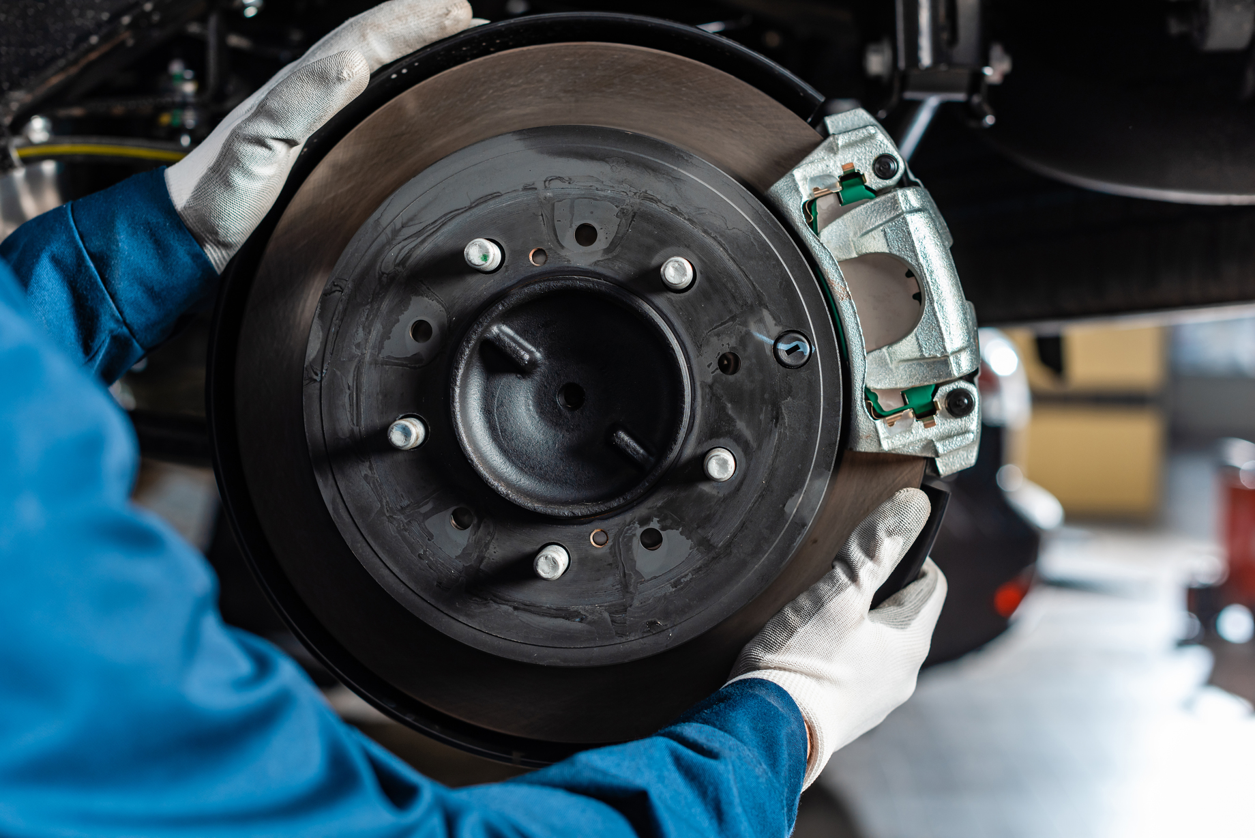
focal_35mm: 50
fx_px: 1744
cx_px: 628
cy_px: 419
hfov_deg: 39.6
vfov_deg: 27.0
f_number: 3.5
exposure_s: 1/200
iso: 160
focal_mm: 50
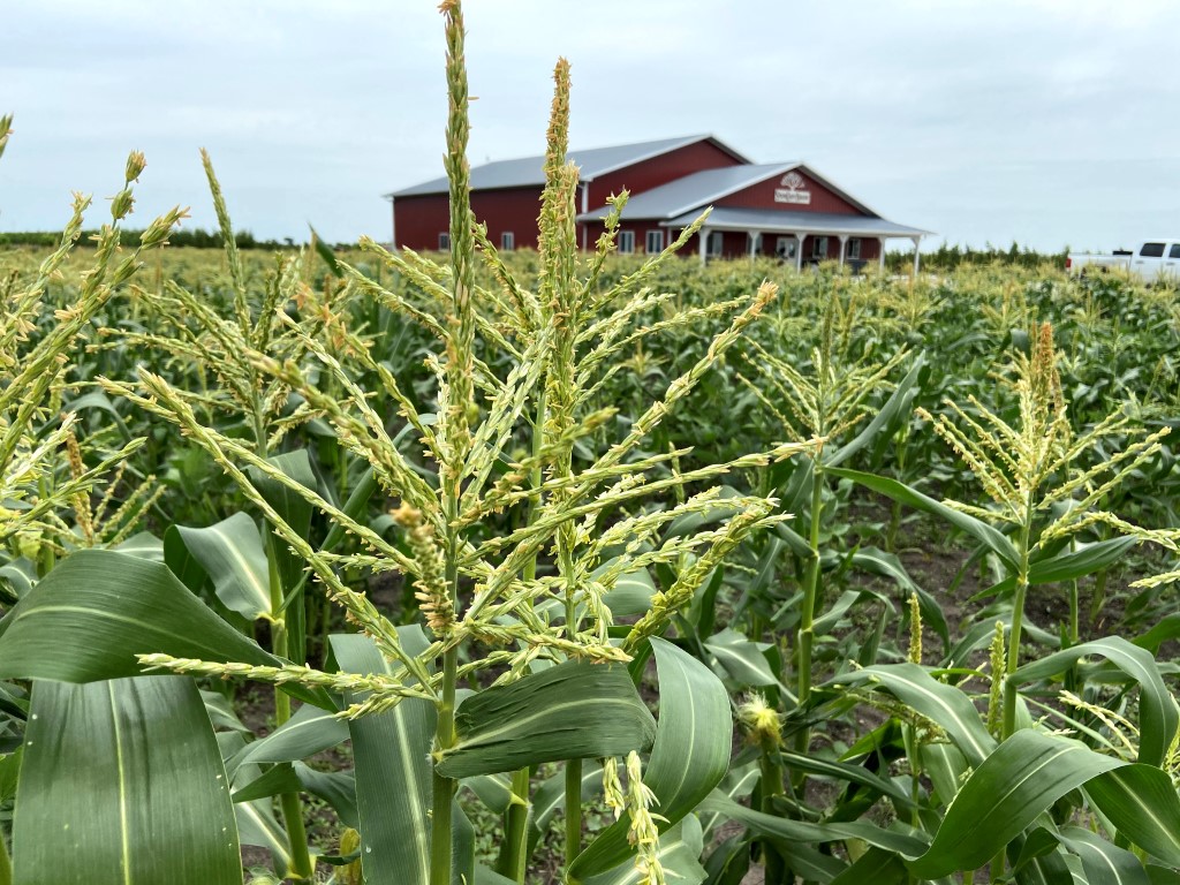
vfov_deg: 53.1
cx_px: 590
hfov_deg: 67.3
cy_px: 442
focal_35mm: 26
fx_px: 886
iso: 32
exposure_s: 1/2315
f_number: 1.8
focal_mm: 4.25
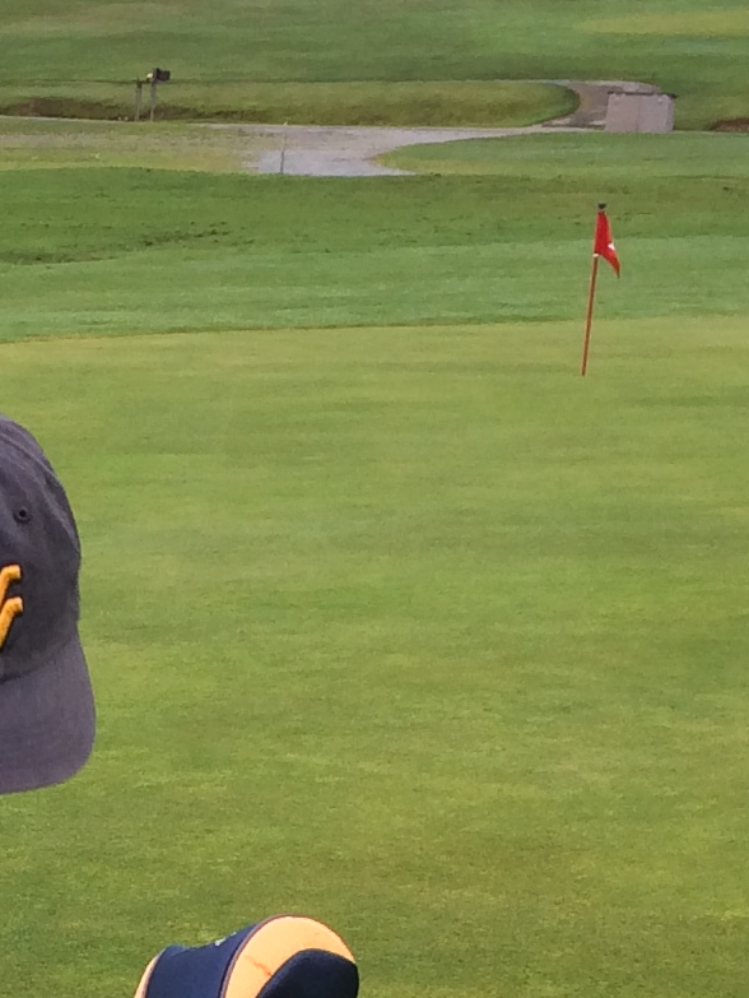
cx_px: -546
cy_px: 1231
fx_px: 3603
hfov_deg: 11.2
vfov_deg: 15.2
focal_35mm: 125
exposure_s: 1/120
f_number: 2.2
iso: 50
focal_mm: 4.12
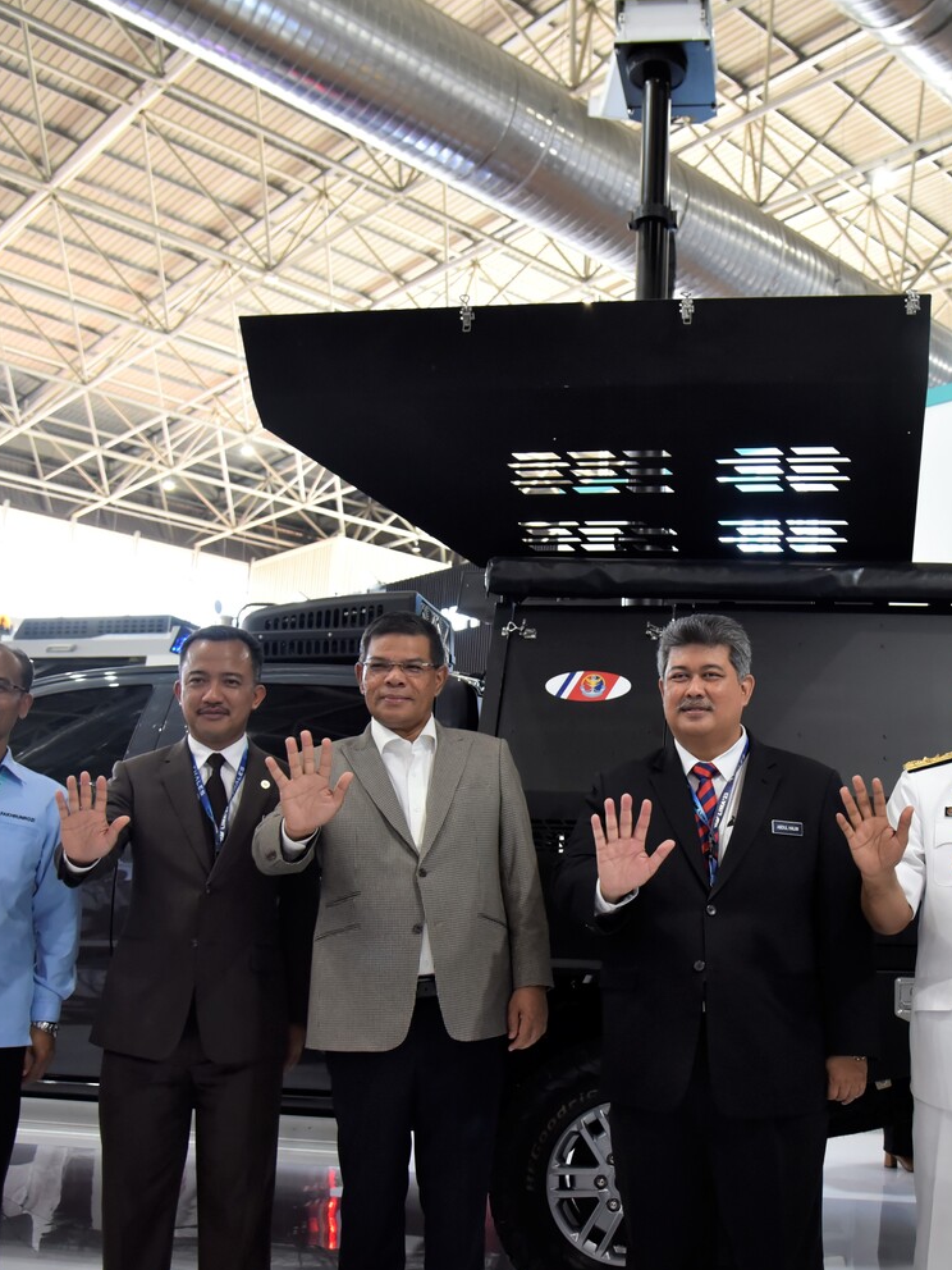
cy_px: 640
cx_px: 682
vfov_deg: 52.6
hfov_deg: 39.9
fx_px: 1283
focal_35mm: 35
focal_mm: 24
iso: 1600
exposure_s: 1/200
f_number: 4
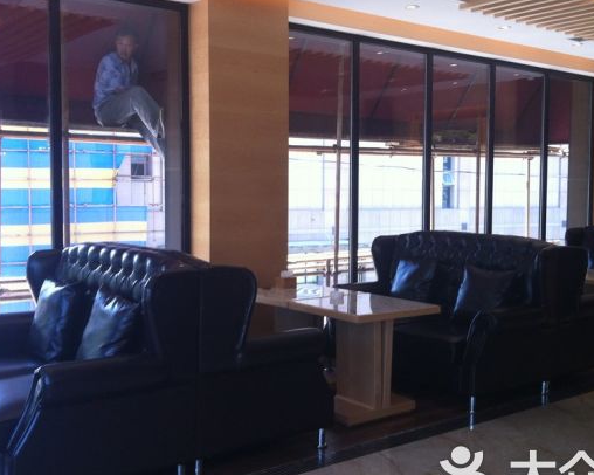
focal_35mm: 47
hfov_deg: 39.5
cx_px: 324
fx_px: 826
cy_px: 229
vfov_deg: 32.1
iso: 100
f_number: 2.8
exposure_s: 1/60
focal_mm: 3.85
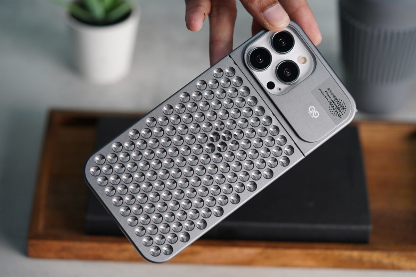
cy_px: 138
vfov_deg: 15.2
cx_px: 208
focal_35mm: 90
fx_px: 1040
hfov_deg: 22.6
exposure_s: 1/160
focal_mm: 90
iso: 1600
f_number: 4
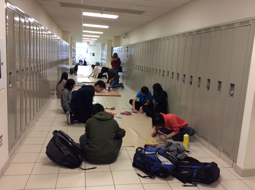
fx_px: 243
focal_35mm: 33
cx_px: 128
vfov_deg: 42.8
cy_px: 95
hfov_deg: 55.4
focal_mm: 3.3
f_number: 2.4
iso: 100
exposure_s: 1/24
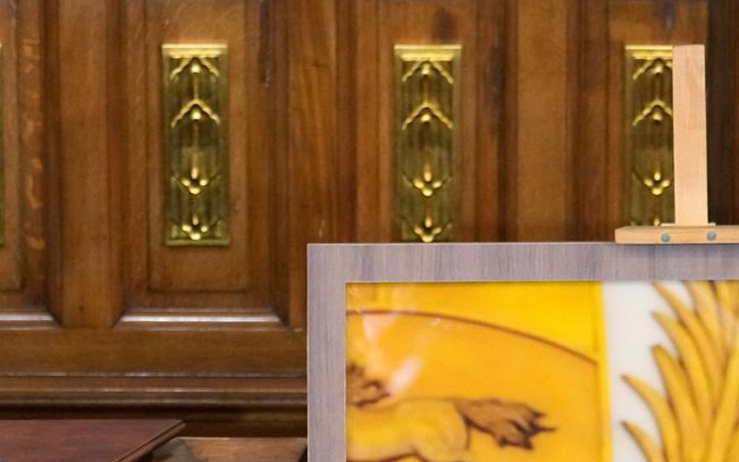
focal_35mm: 455
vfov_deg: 2.9
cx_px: -37
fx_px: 9165
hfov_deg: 4.6
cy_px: 532
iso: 4000
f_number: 3.5
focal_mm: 142
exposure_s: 1/200
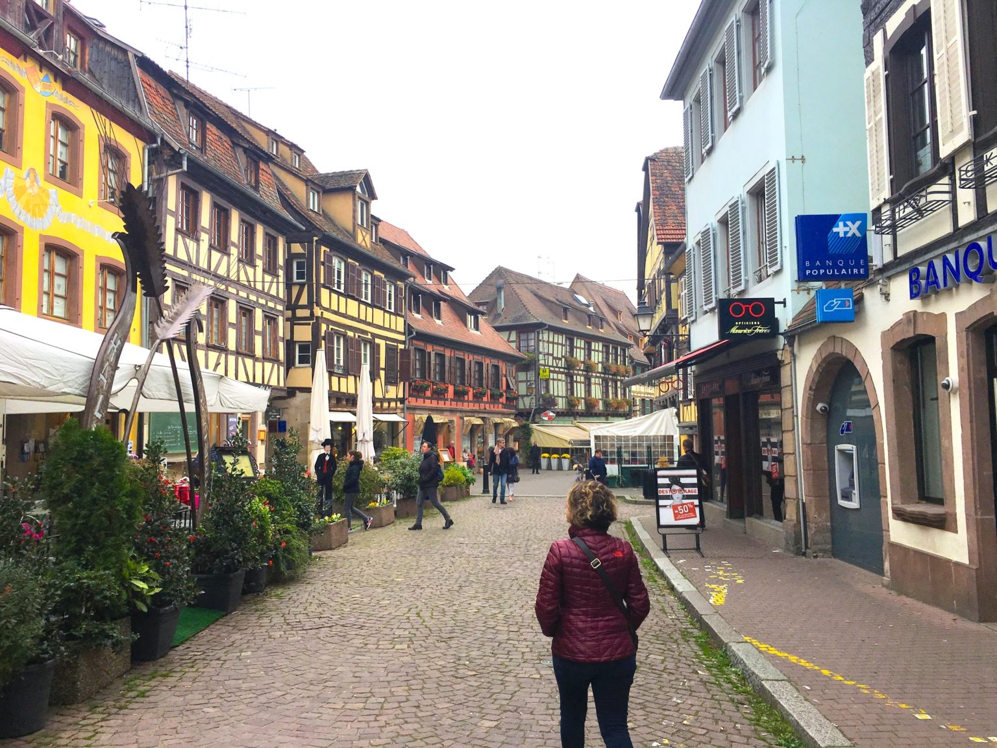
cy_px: 374
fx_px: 835
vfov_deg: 48.2
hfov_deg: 61.7
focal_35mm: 29
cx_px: 498
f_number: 2.2
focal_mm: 4.15
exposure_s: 1/452
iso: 25
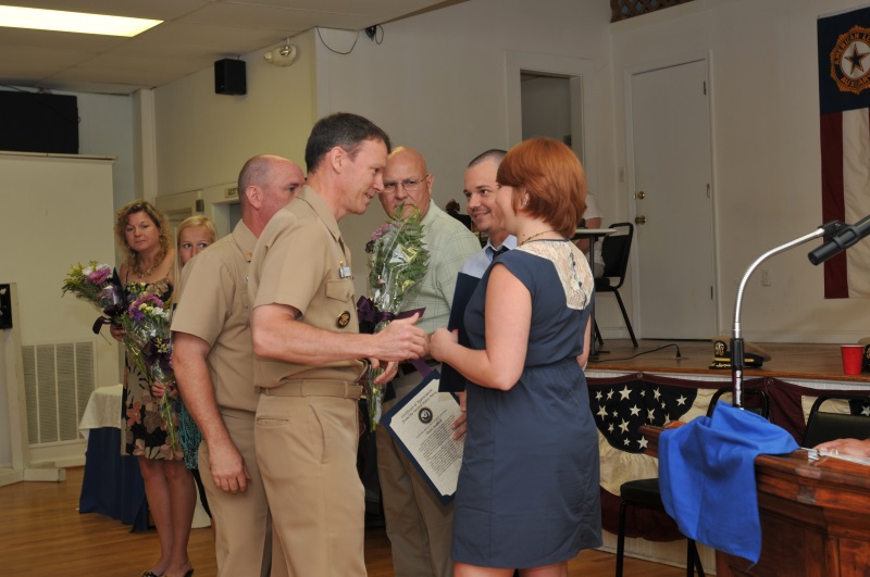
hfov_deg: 37.9
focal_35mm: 52
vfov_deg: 25.7
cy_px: 288
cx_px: 435
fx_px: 1267
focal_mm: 35
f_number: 5
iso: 200
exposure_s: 1/60
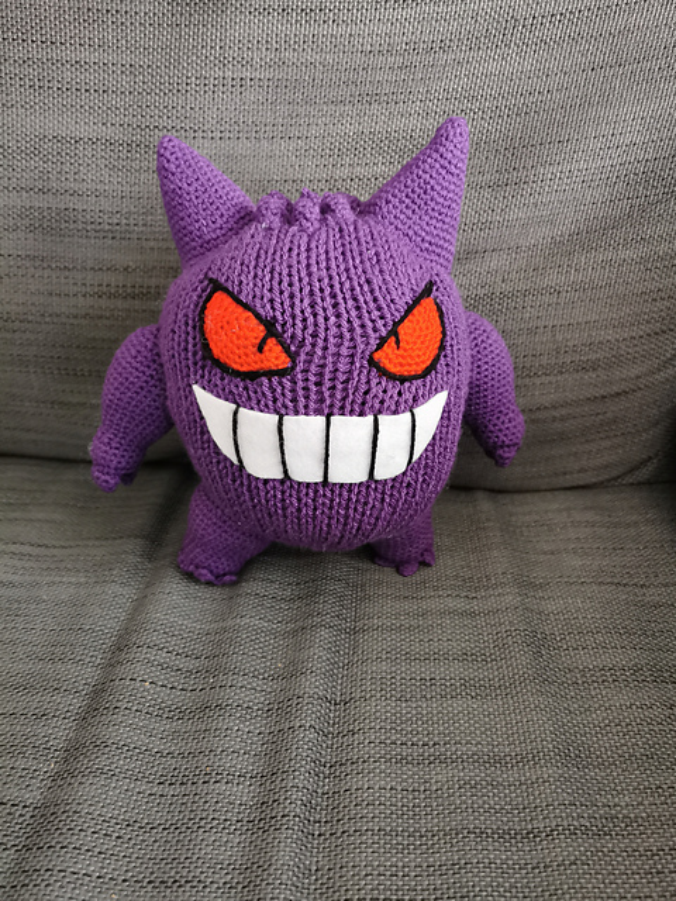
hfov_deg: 51.4
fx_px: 703
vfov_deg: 65.3
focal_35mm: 27
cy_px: 450
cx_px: 338
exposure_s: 1/25
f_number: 1.6
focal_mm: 5.56
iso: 500
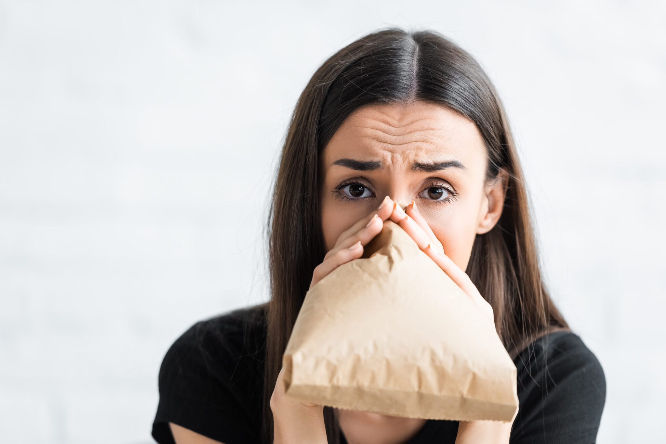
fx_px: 3331
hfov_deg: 11.4
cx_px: 333
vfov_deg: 7.6
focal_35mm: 180
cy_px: 222
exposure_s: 1/125
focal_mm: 180
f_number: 3.5
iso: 500
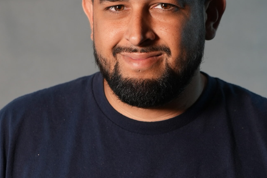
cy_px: 96
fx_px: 1031
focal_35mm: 139
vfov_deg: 9.9
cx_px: 139
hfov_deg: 14.8
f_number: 4
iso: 400
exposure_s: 1/50
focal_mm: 70
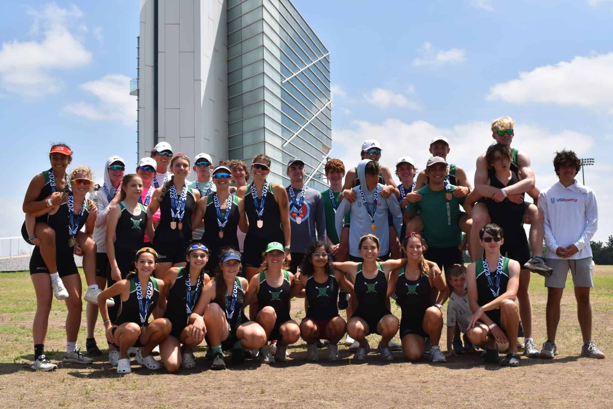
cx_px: 308
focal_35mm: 43
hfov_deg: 45.9
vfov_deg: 31.5
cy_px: 197
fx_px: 724
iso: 200
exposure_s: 1/400
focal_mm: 27
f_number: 10
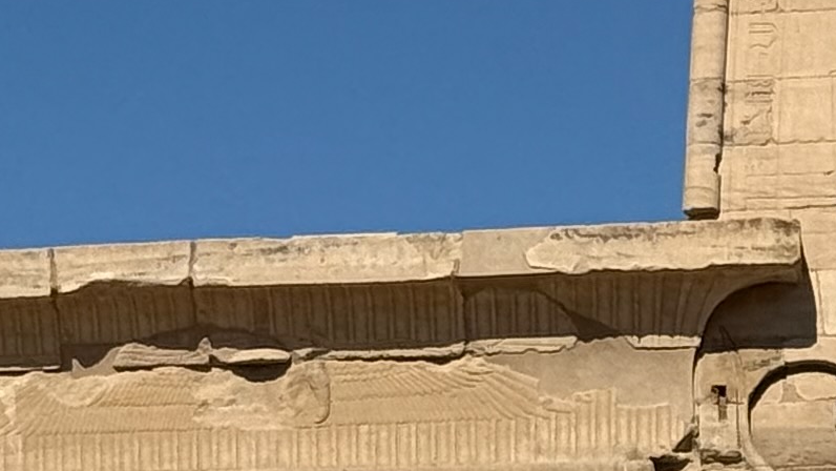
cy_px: 582
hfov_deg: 8.0
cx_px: -361
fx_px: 5875
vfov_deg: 4.6
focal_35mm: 265
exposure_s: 1/8772
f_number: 1.78
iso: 64
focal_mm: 6.76
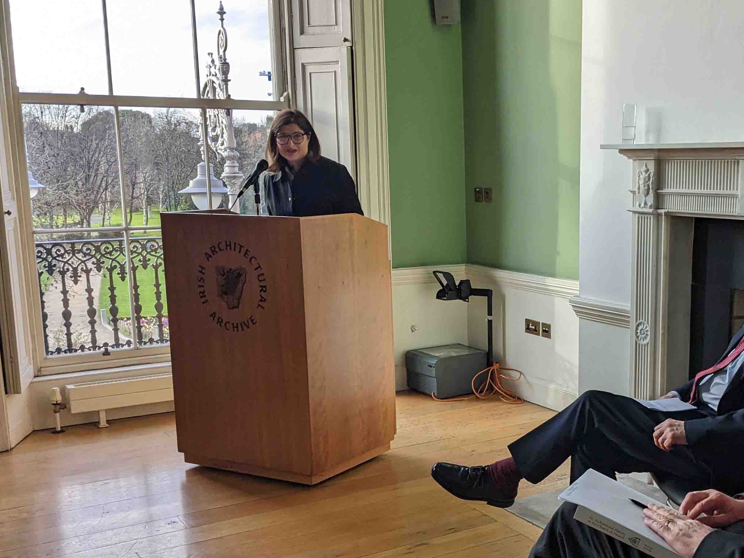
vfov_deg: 32.1
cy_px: 341
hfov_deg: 41.0
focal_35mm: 45
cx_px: 545
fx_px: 967
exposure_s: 1/377
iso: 38
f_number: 1.73
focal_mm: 4.38
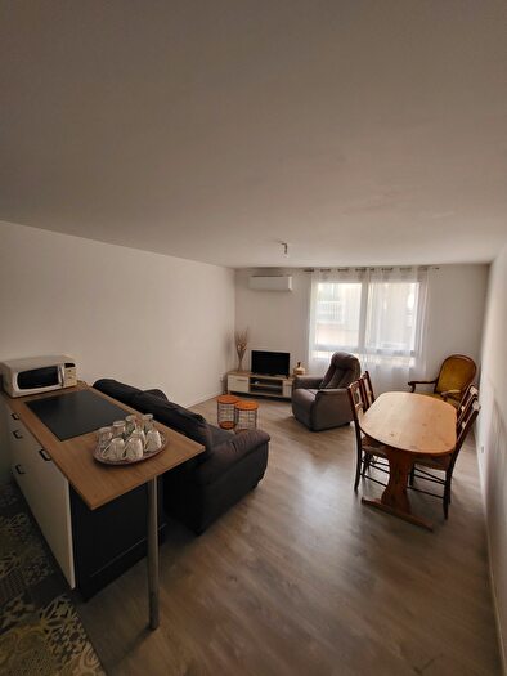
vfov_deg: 106.2
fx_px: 254
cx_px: 254
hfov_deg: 89.9
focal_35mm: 13
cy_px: 338
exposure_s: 1/50
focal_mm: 1.74
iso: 200
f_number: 2.2
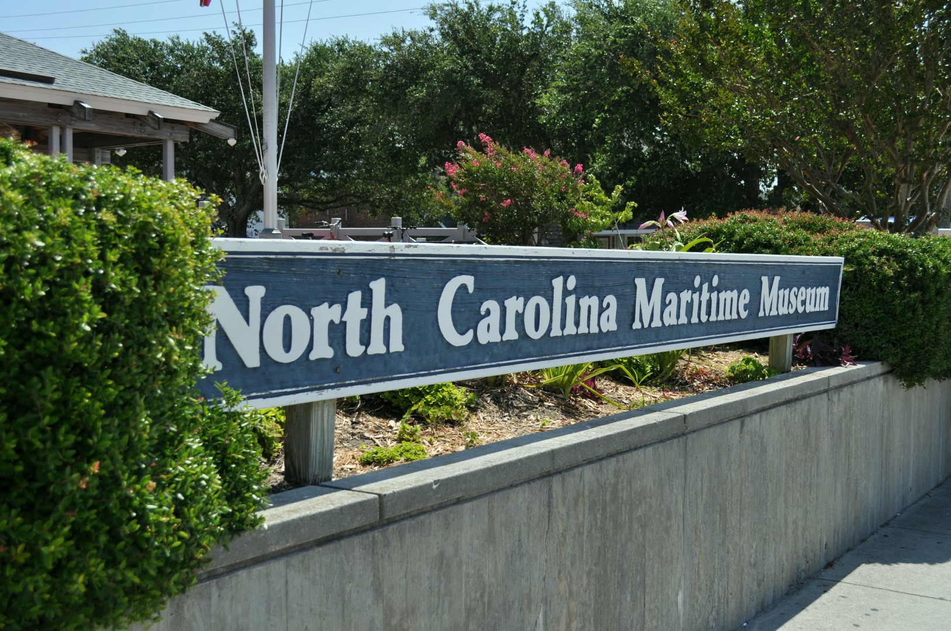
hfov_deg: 46.4
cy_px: 316
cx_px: 476
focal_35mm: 42
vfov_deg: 31.8
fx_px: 1108
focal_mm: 28
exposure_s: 1/1250
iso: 200
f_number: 5.6
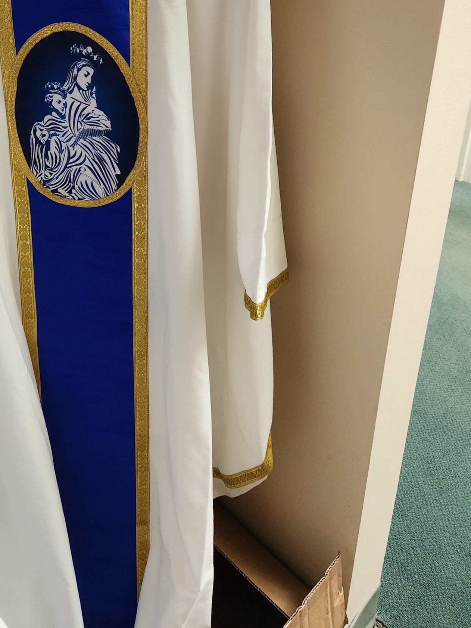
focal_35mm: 35
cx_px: 127
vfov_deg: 50.3
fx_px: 635
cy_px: 152
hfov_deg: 39.8
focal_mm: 5.4
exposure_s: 1/120
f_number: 1.8
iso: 500
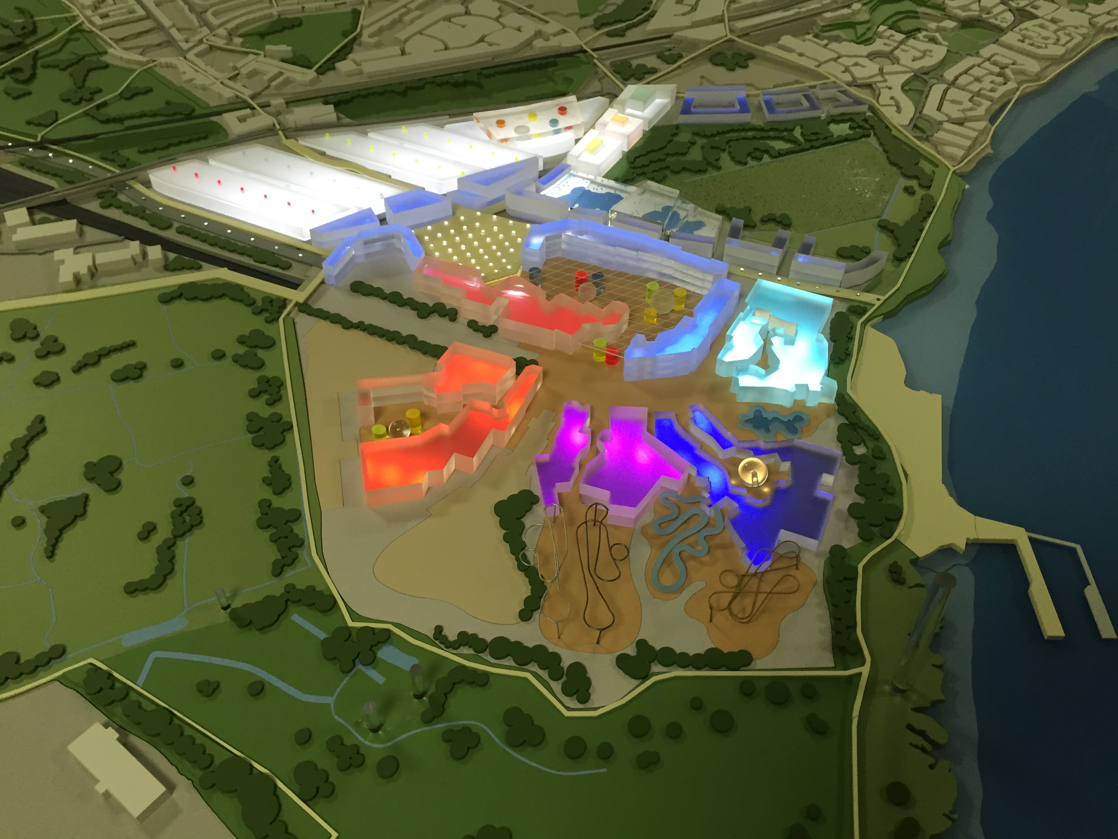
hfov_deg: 61.7
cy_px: 420
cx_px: 559
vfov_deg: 48.2
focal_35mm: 29
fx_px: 937
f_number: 2.2
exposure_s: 1/30
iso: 50
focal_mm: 4.15
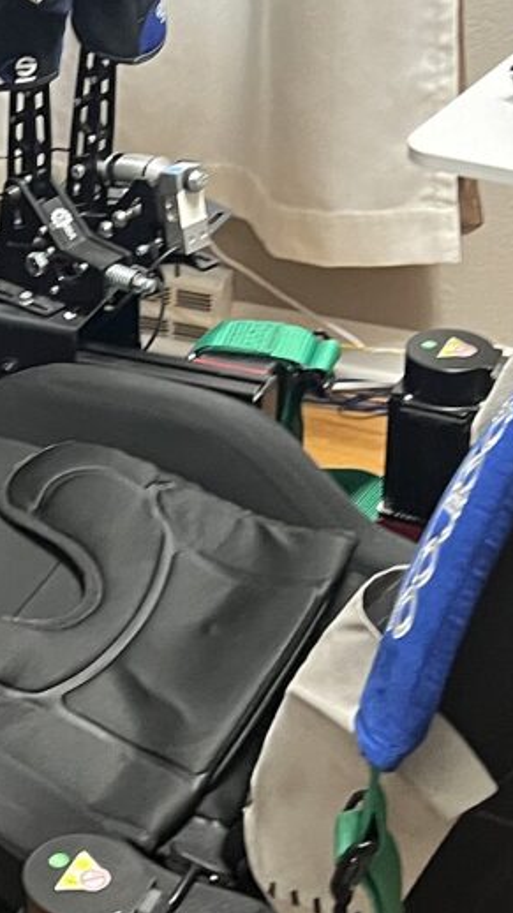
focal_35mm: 84
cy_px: 363
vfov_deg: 25.3
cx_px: -150
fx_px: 2033
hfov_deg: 13.8
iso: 500
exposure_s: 1/40
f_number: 1.5
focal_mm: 5.7
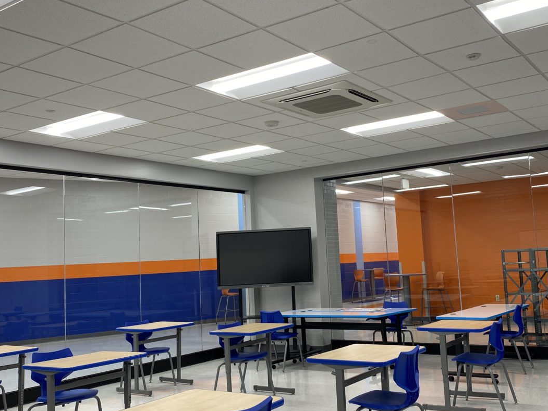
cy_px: 208
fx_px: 602
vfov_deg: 37.7
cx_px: 308
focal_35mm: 38
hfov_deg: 48.9
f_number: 1.8
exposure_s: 1/61
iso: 50
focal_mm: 4.25
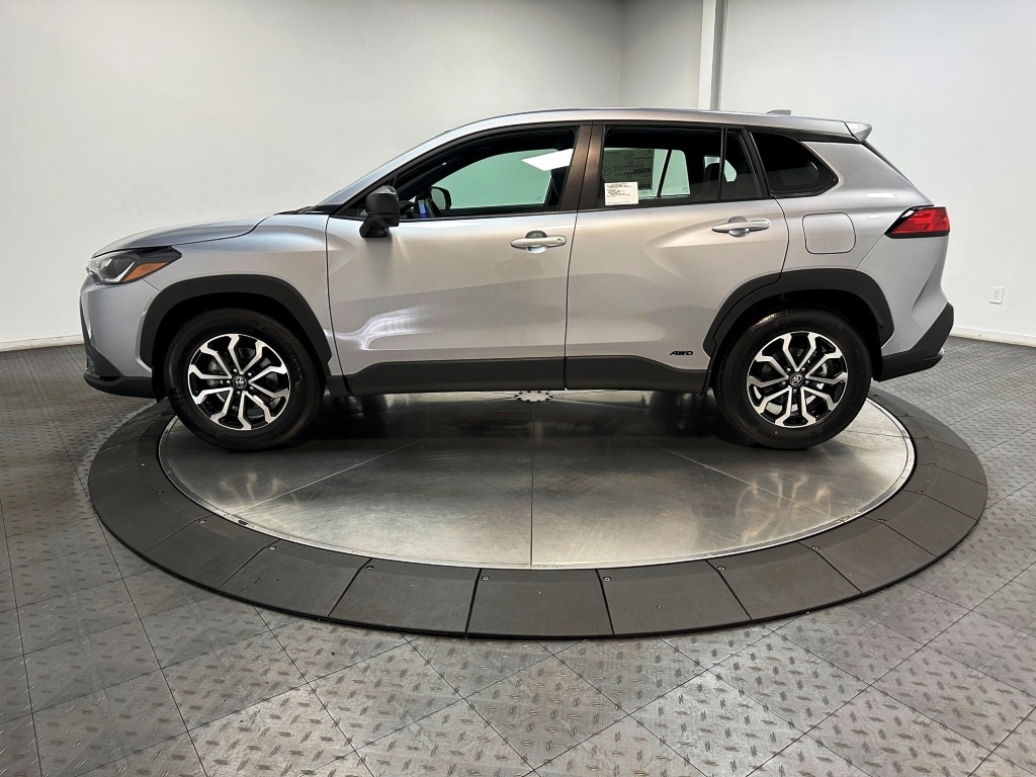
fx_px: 718
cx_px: 518
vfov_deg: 56.8
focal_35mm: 24
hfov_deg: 71.6
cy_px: 388
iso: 250
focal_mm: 6.86
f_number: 1.78
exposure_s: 1/60
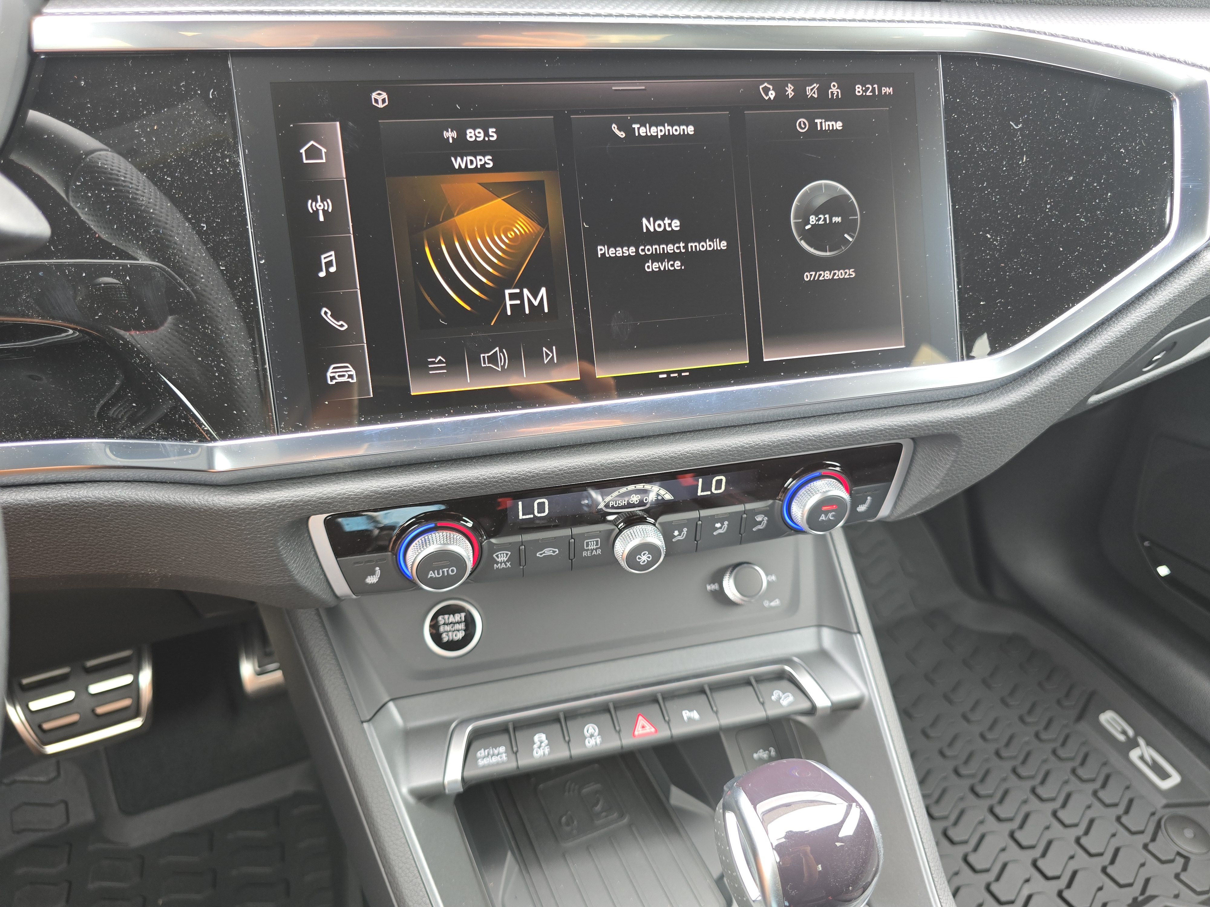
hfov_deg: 73.9
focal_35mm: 23
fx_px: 804
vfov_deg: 58.9
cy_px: 454
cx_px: 605
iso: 80
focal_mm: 6.3
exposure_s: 1/59
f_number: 1.7
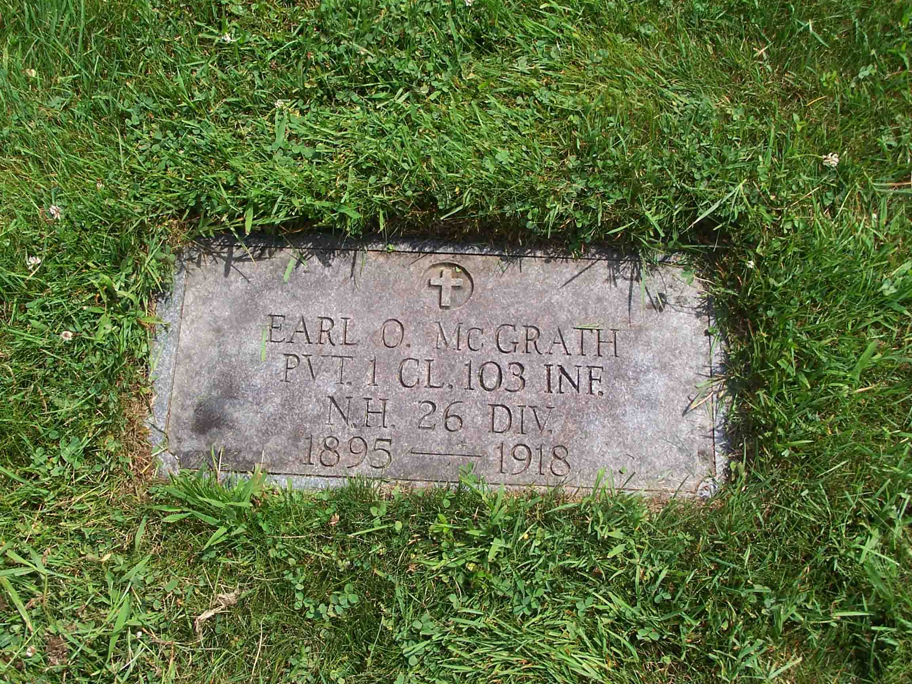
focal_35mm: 51
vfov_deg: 28.6
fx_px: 1344
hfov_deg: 37.5
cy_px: 342
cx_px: 456
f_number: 4.5
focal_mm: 8.5
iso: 80
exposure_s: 1/500
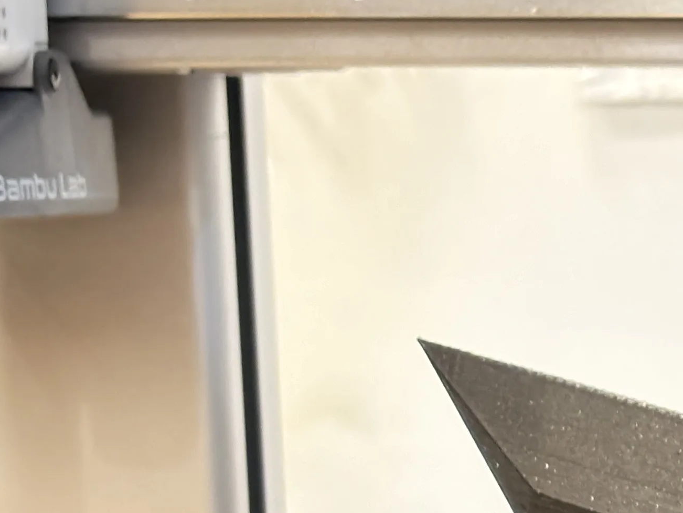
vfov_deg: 9.1
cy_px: 679
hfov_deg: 11.8
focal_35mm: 161
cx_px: 1013
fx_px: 3177
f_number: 1.6
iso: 320
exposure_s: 1/25
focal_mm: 5.96
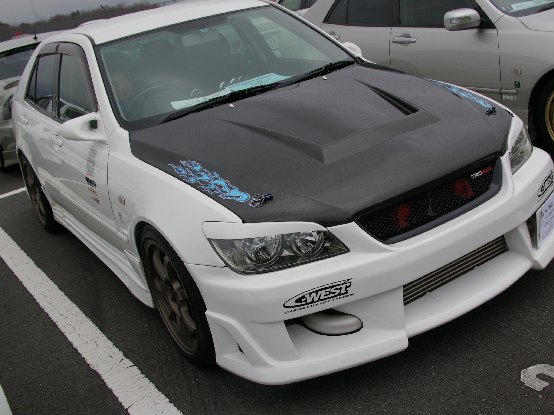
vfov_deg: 36.0
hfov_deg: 46.7
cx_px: 309
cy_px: 205
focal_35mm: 40
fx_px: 640
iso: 200
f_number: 11
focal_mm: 24
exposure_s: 1/90
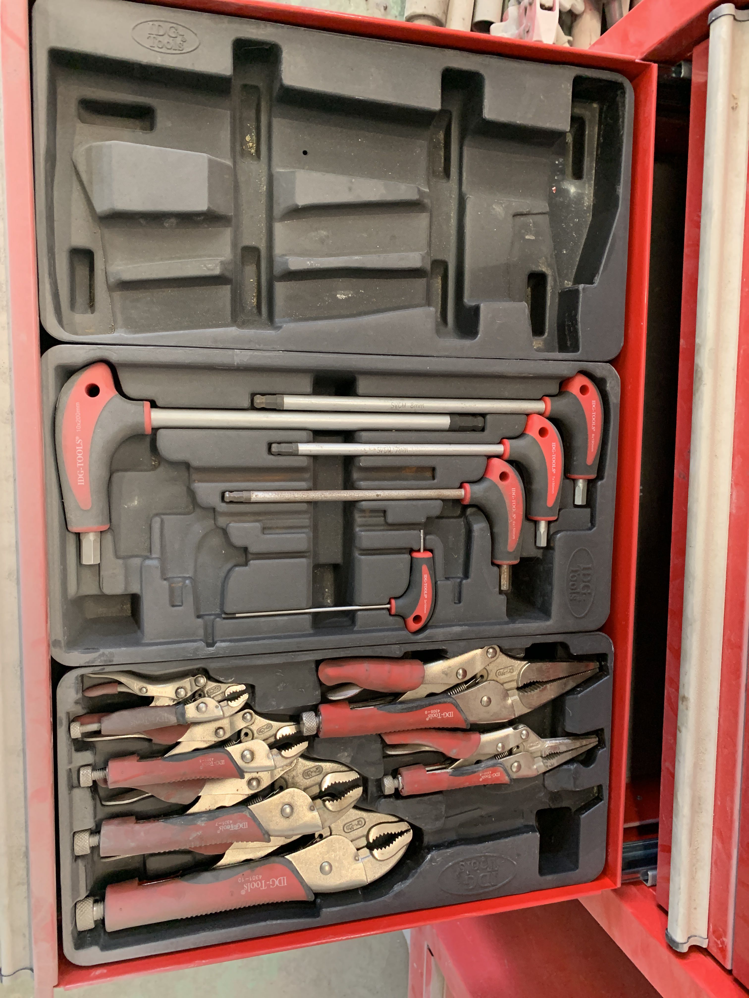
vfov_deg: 67.3
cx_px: 374
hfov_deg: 53.1
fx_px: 750
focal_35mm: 26
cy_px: 499
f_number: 1.8
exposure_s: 1/50
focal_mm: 4.25
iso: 320
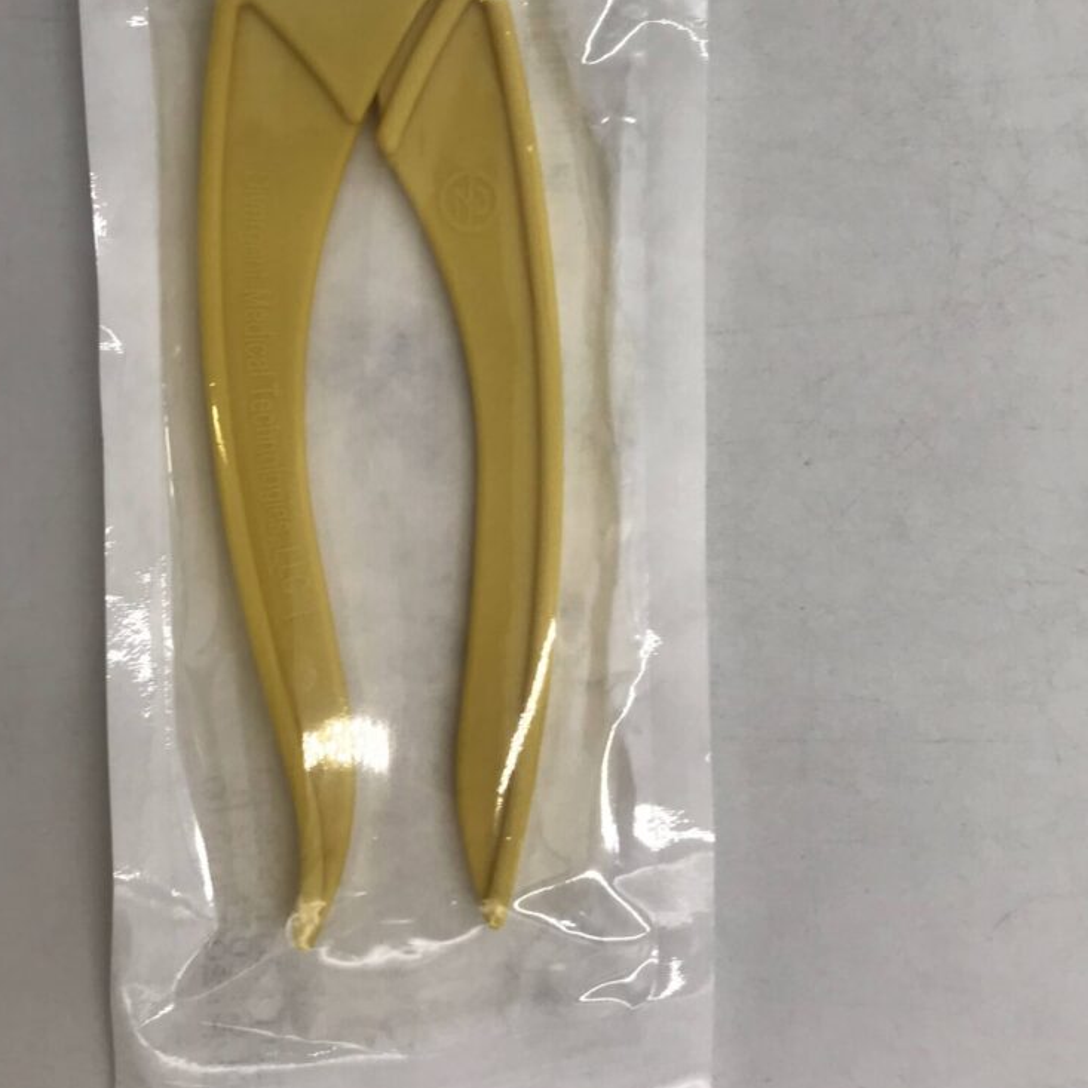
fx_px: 1600
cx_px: 465
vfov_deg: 37.2
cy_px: 366
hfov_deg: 37.5
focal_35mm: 45
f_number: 1.8
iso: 25
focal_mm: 3.99
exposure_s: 1/60
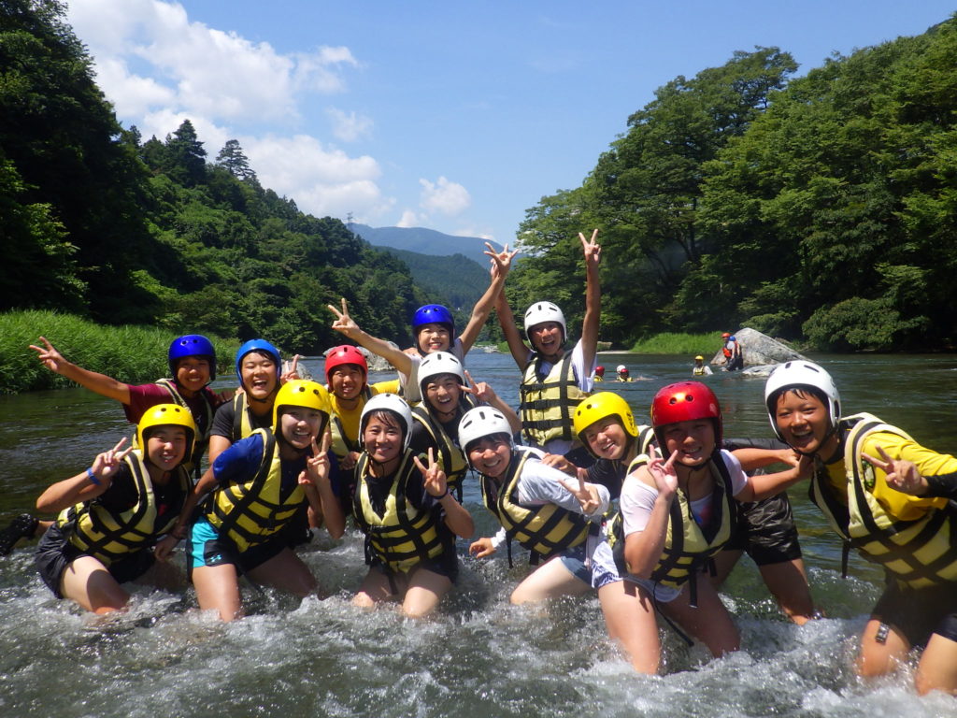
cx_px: 478
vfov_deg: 41.8
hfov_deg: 54.0
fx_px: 940
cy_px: 359
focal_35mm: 34
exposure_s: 1/640
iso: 125
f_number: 4.6
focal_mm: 6.1
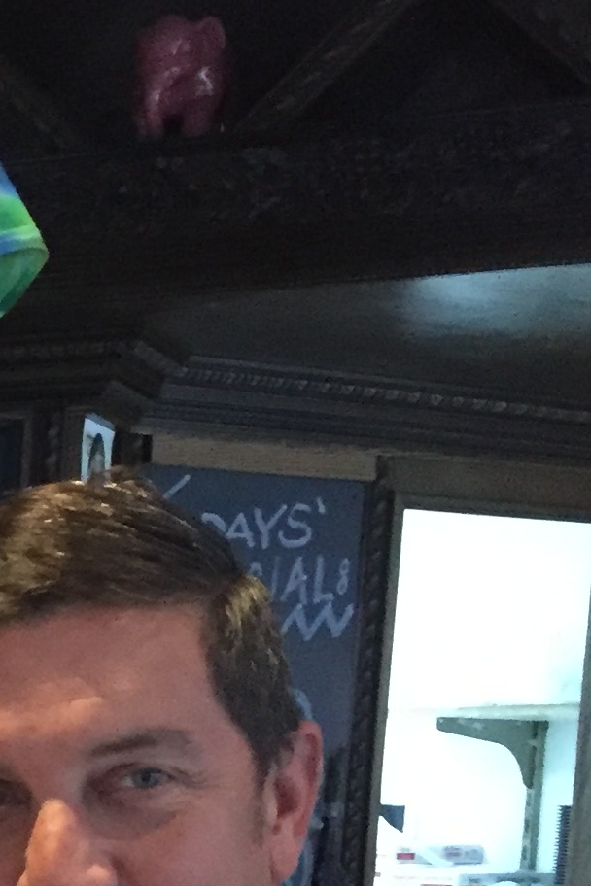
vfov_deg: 17.7
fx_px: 2659
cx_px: -942
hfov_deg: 10.5
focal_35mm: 108
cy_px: 1162
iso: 320
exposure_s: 1/15
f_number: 2.2
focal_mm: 4.15
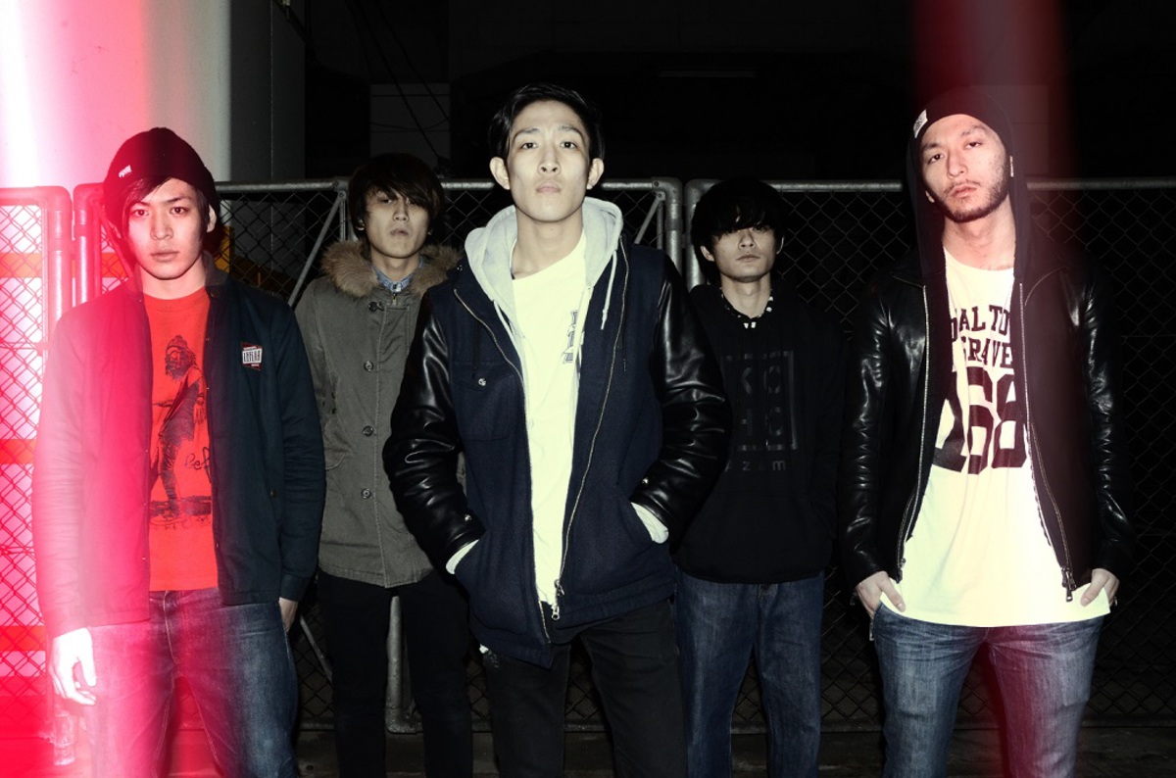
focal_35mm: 32
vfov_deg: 41.5
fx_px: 1027
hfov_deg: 59.6
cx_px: 588
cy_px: 389
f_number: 25
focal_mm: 21
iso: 2000
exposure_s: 1/60
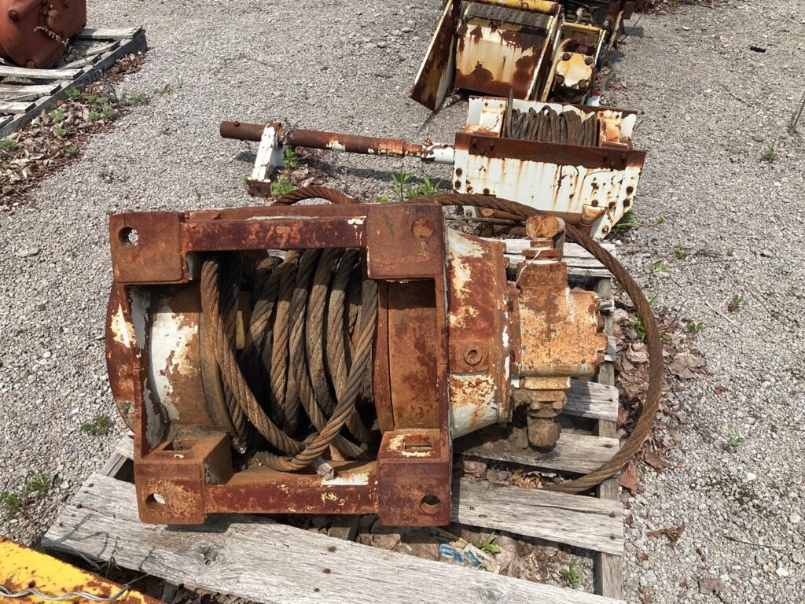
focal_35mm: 28
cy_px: 302
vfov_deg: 49.7
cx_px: 402
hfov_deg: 63.4
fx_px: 651
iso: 20
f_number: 1.8
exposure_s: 1/2404
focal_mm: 3.99
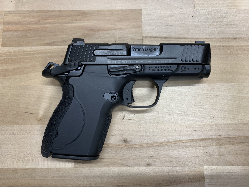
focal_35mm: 26
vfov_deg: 53.1
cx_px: 124
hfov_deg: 67.3
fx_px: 187
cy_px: 94
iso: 64
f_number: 1.8
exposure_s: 1/60
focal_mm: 4.25
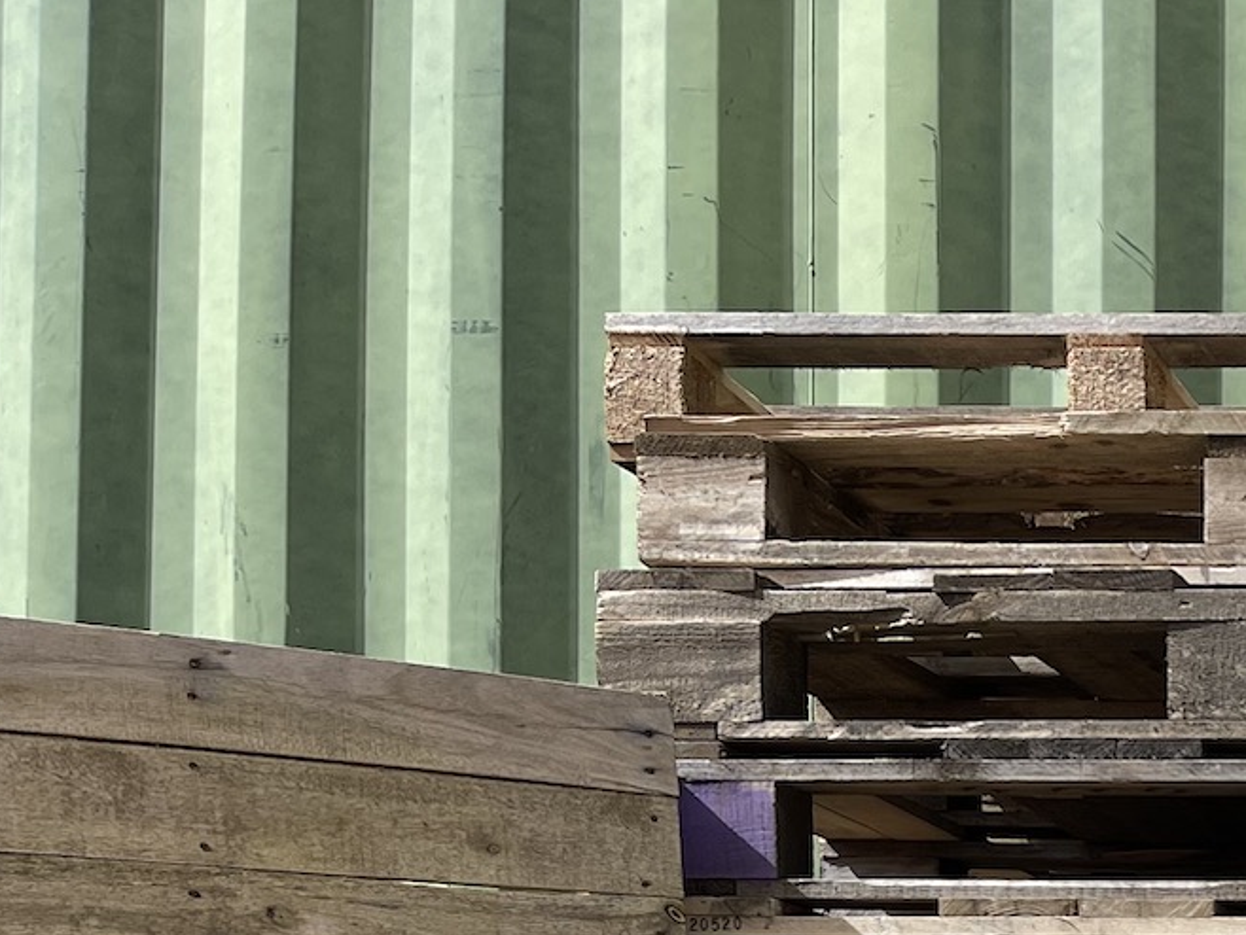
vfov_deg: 17.0
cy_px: 1368
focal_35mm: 79
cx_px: 1807
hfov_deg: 21.3
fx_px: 2845
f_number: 1.6
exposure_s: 1/2488
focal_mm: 5.1
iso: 32
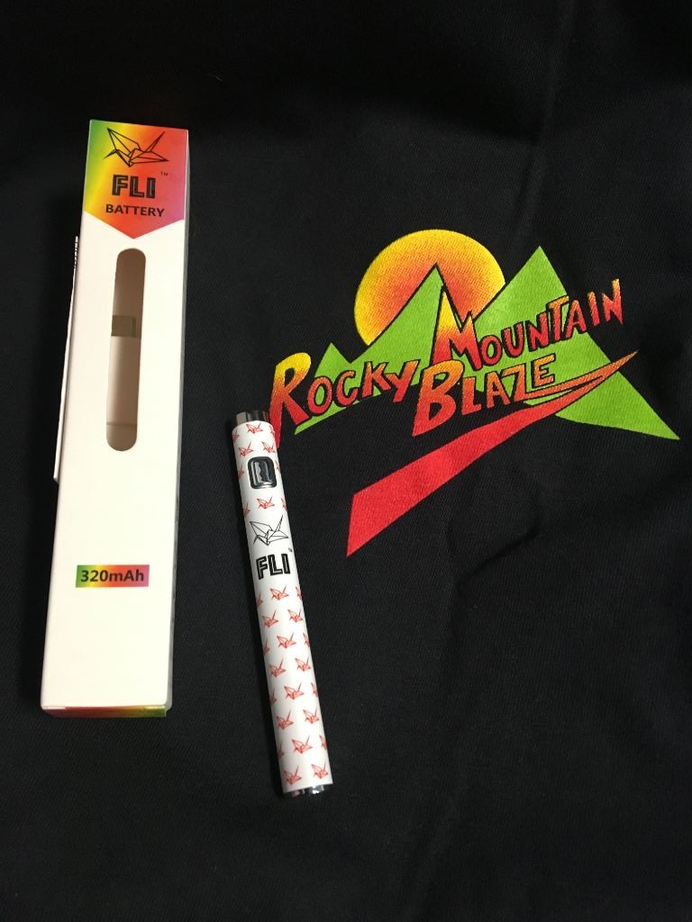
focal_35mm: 29
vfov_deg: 61.7
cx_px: 346
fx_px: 773
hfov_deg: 48.2
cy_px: 461
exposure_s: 1/30
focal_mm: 4.15
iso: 200
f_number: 2.2
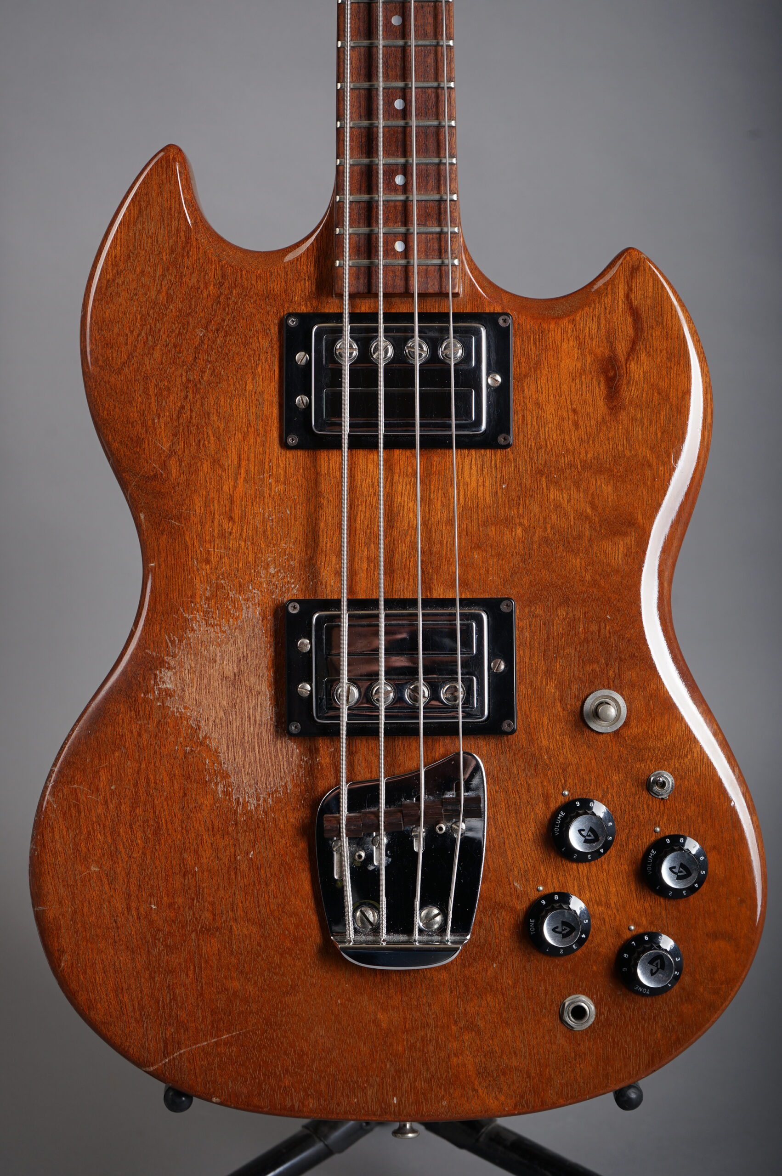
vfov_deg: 29.7
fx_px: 2220
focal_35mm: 68
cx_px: 391
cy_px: 588
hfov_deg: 20.0
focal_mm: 68
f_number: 8
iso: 160
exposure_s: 1/160
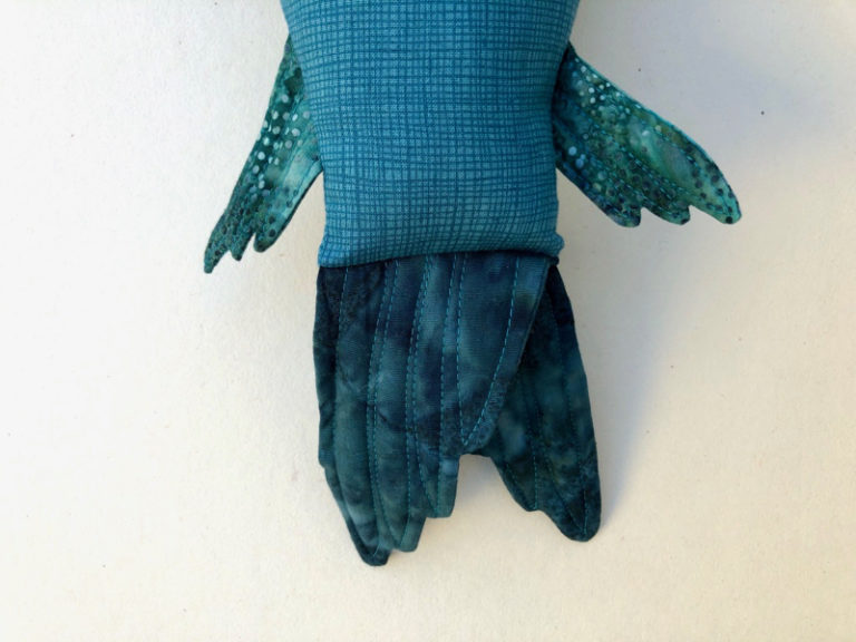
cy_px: 321
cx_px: 428
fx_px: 692
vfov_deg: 49.7
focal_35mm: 28
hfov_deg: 63.4
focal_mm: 3.99
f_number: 1.8
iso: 20
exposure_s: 1/128
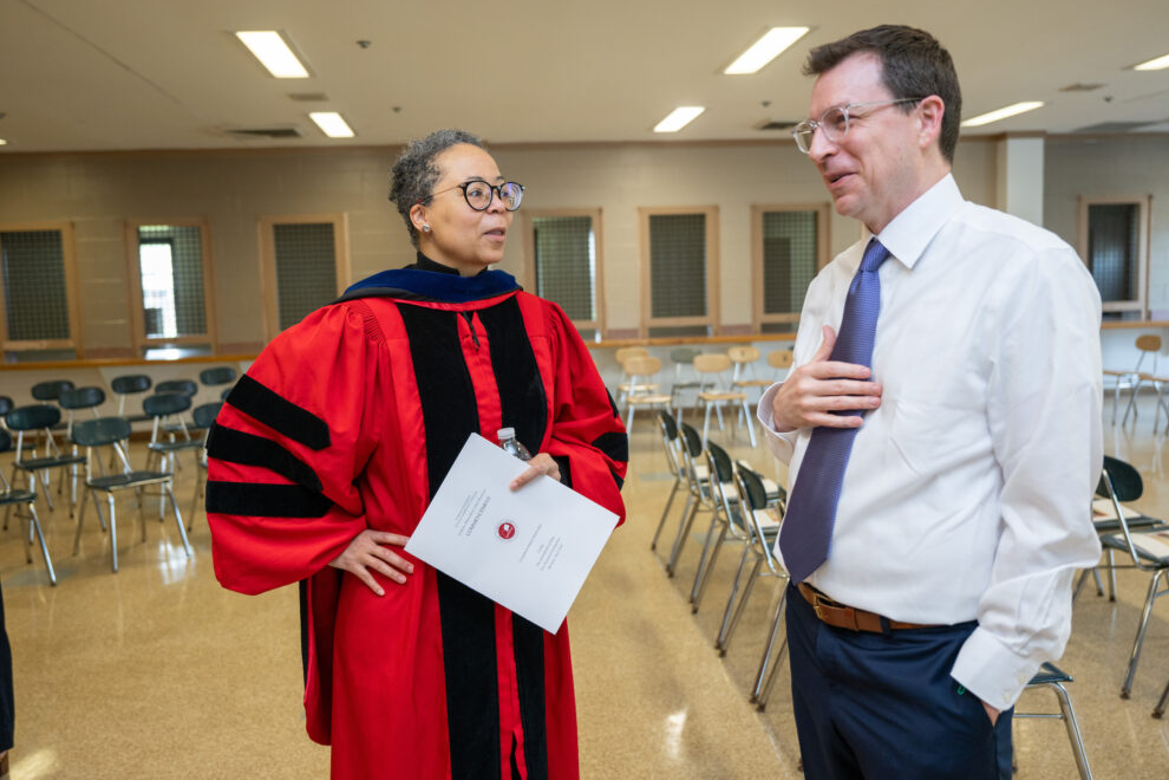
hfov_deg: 61.1
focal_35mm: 31
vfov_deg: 42.9
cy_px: 380
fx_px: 991
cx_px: 576
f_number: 2.8
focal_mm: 29.5
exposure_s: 1/125
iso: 400
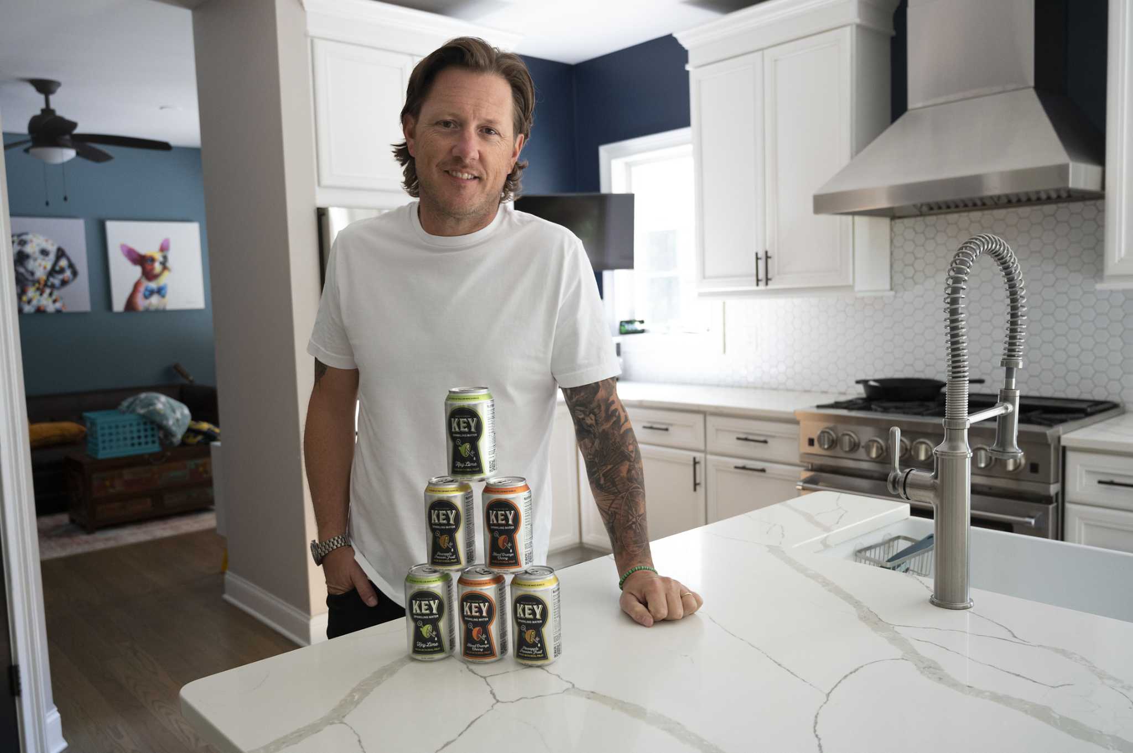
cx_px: 566
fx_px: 912
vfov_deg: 44.9
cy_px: 376
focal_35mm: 29
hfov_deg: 63.7
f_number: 4
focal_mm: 29
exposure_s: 1/160
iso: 2500
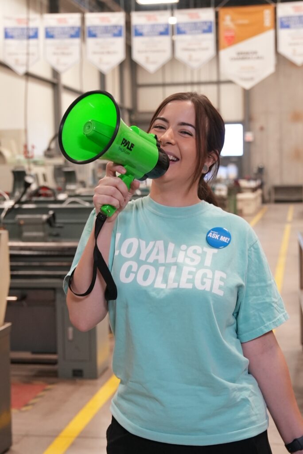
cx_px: 152
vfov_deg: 32.9
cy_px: 227
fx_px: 769
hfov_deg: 22.3
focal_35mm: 61
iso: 4000
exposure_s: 1/160
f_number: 4
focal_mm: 41
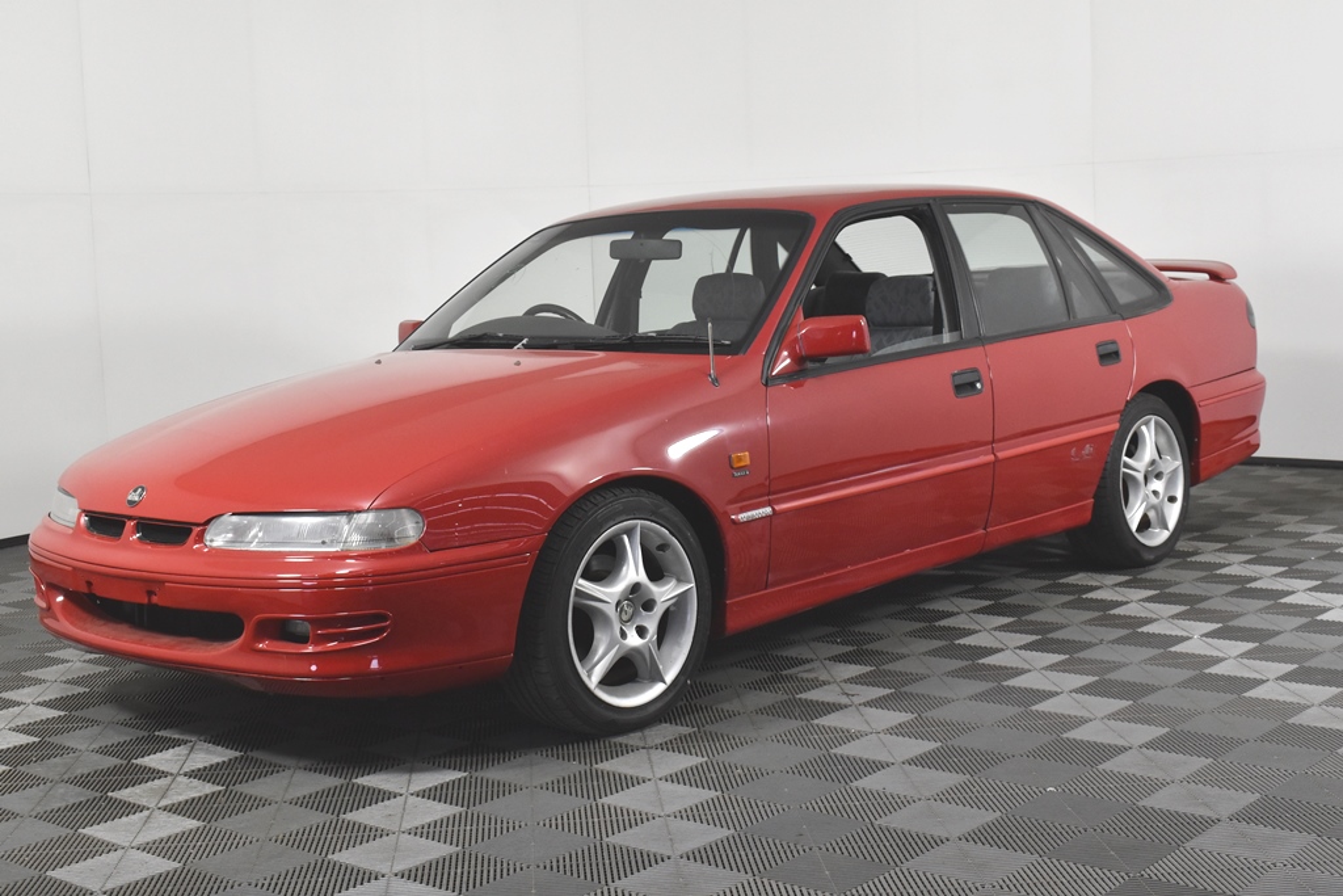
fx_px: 1903
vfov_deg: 26.5
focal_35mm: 51
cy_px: 448
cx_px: 672
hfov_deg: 38.9
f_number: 8
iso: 1600
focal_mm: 34
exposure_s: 1/250
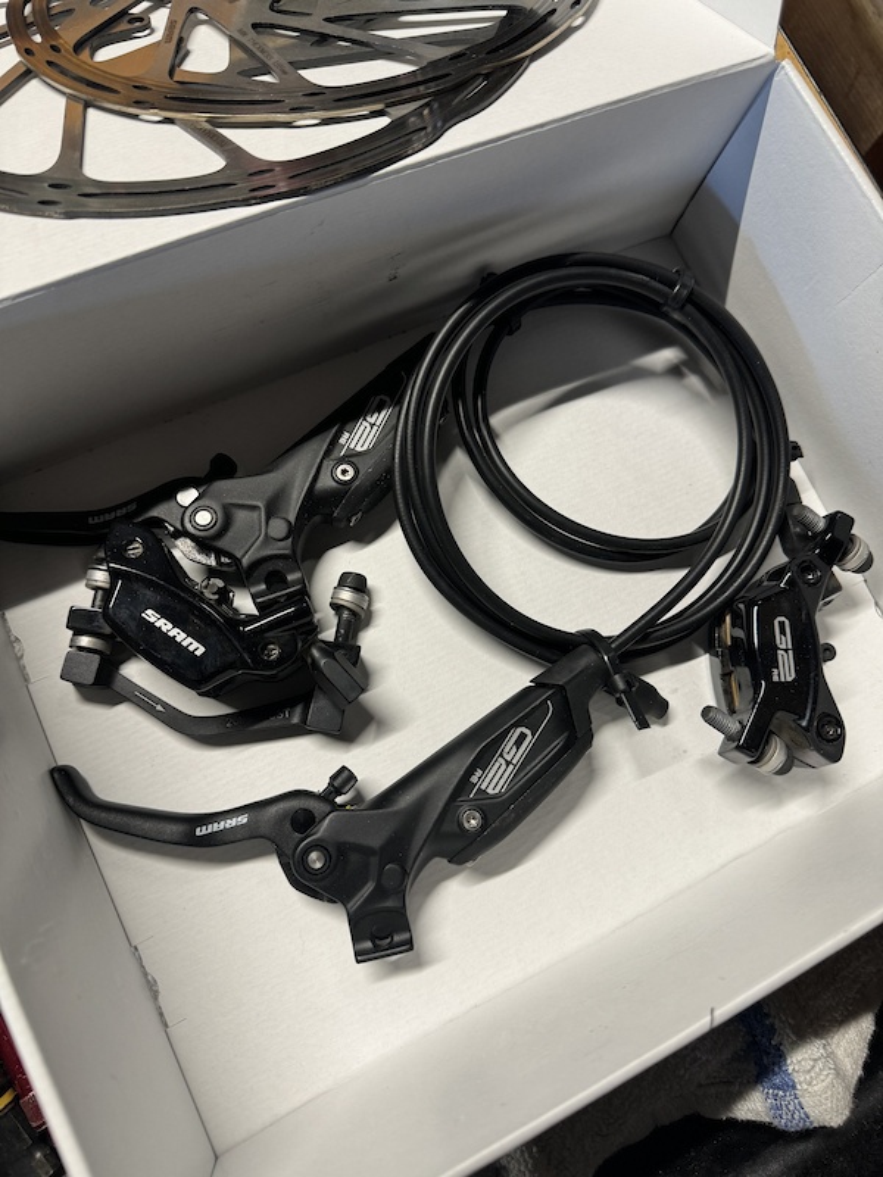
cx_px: 442
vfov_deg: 71.6
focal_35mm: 24
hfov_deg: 56.8
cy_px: 588
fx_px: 816
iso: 160
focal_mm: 6.86
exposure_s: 1/60
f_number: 1.78
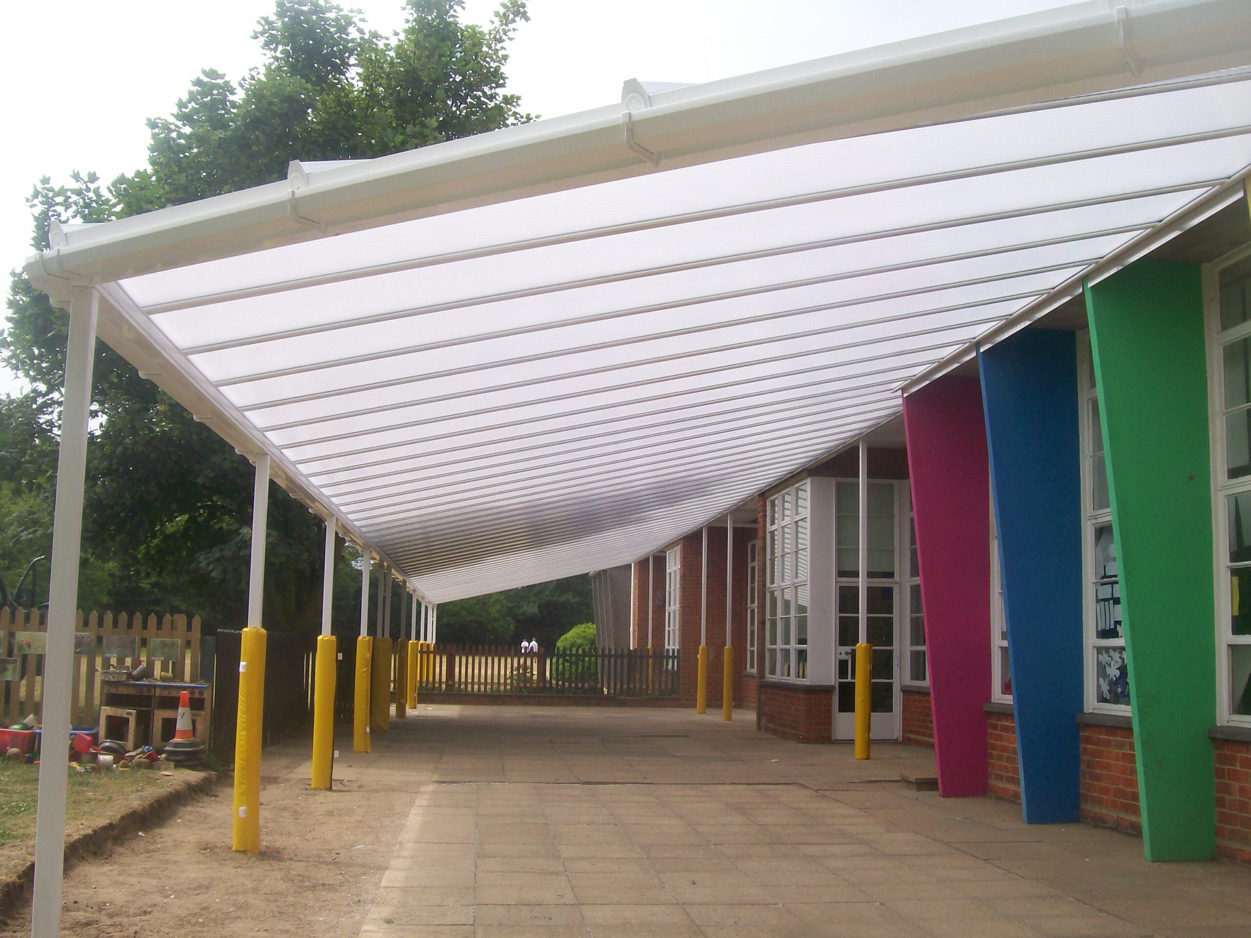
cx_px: 626
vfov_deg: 39.7
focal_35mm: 36
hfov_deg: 51.4
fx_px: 1301
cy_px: 469
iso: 80
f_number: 4.8
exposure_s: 1/505
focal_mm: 6
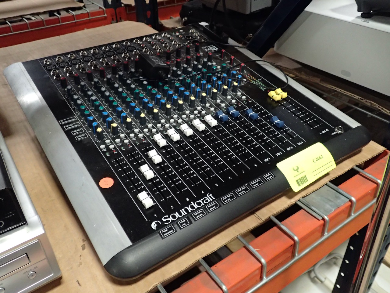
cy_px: 146
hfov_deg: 60.0
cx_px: 195
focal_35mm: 30
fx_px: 338
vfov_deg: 46.8
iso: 800
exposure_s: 1/30
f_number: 2.3
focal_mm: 5.5
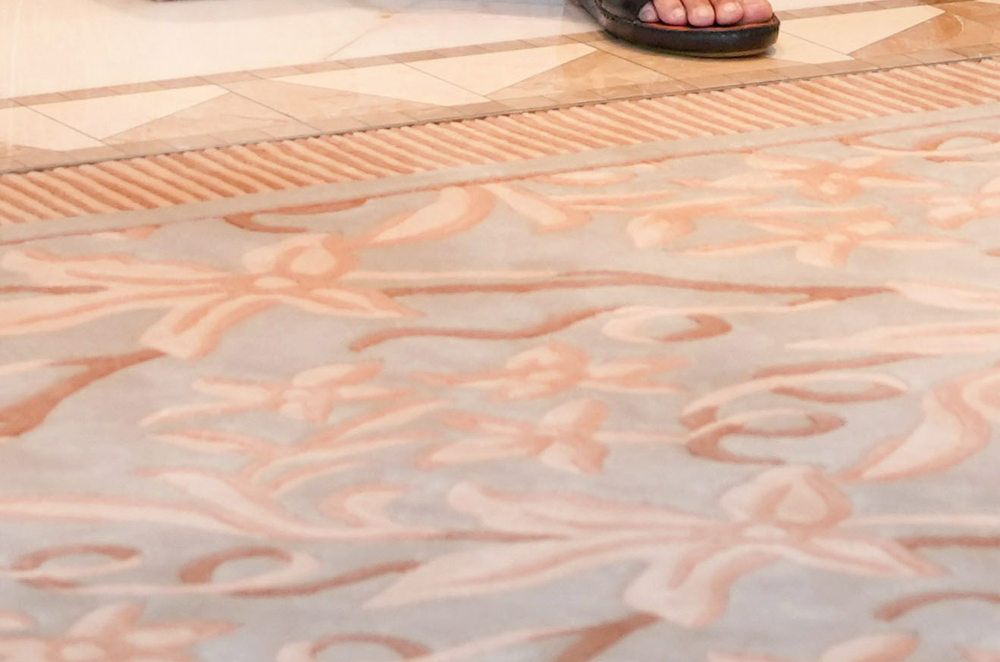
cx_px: 770
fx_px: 6374
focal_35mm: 230
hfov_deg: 9.0
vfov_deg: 5.7
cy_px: -1023
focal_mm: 43
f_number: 4
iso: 800
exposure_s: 1/100
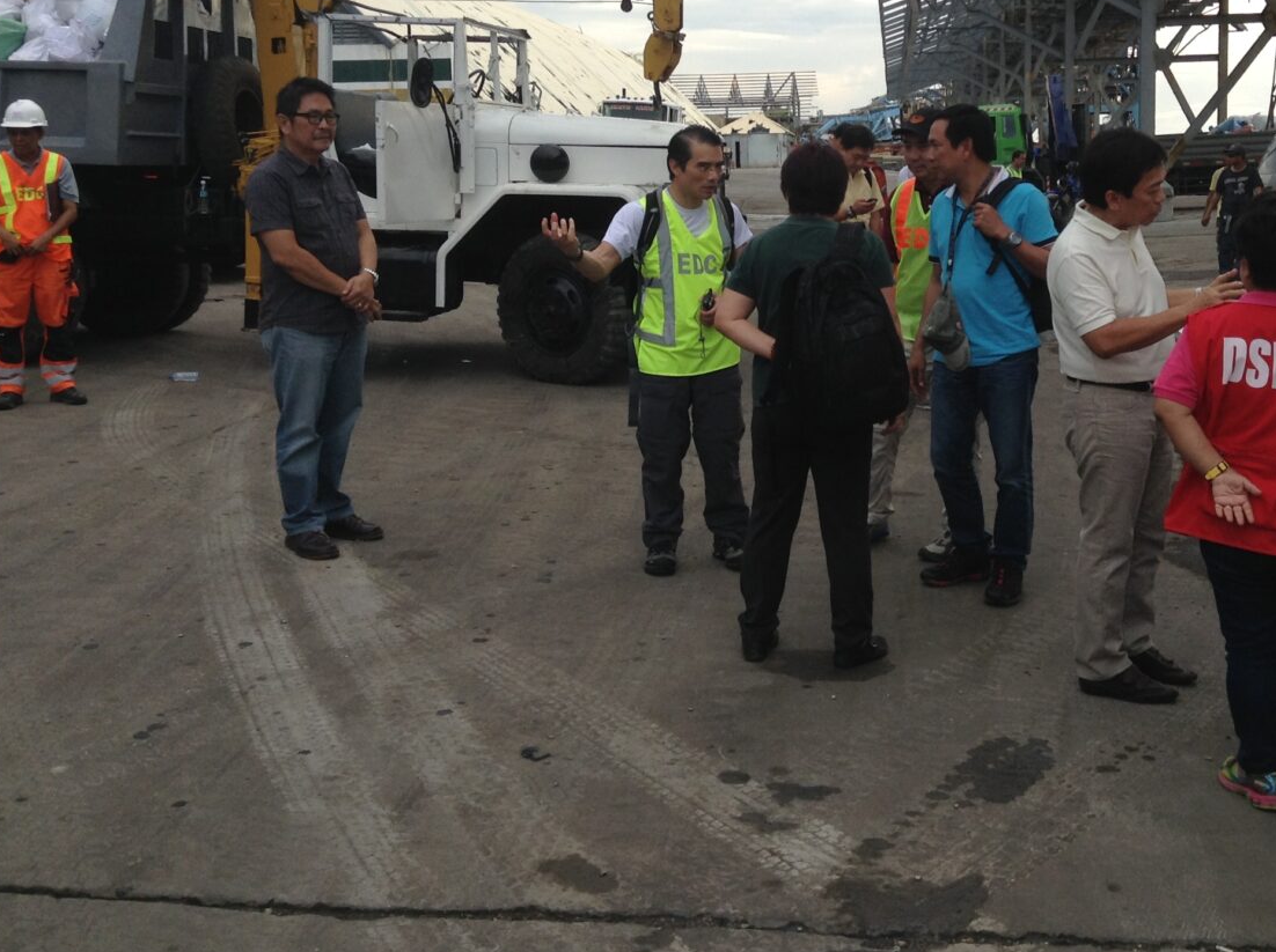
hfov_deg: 41.0
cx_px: 799
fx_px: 1693
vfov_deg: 31.2
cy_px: 312
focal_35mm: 46
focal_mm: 3.3
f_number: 2.4
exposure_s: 1/391
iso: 32
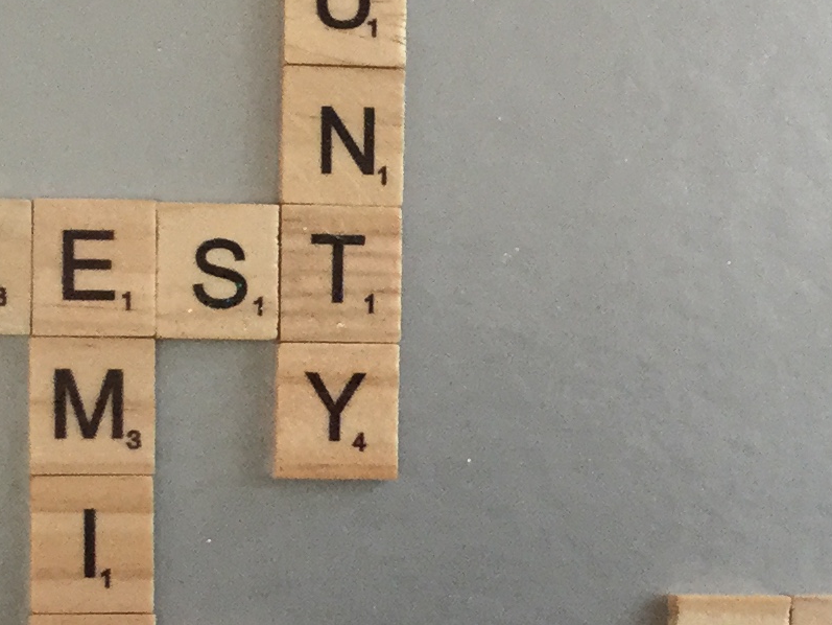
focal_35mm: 127
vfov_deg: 11.7
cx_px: 495
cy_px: 450
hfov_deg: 15.5
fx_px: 3053
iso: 32
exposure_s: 1/30
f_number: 2.4
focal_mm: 3.3
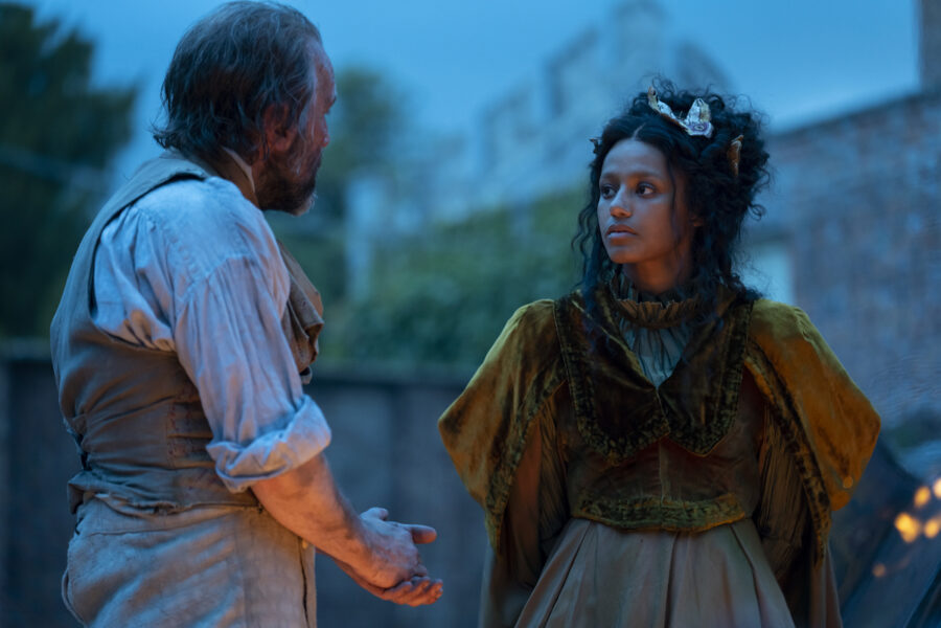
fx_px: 3084
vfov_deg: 11.6
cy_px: 314
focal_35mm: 118
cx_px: 470
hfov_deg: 17.3
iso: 1000
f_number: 2.8
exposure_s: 1/500
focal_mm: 118
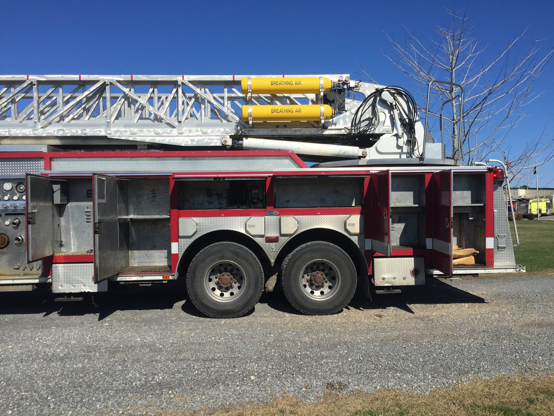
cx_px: 277
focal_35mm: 29
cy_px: 208
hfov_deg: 61.7
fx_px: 464
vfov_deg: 48.2
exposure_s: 1/3300
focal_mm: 4.15
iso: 32
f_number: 2.2
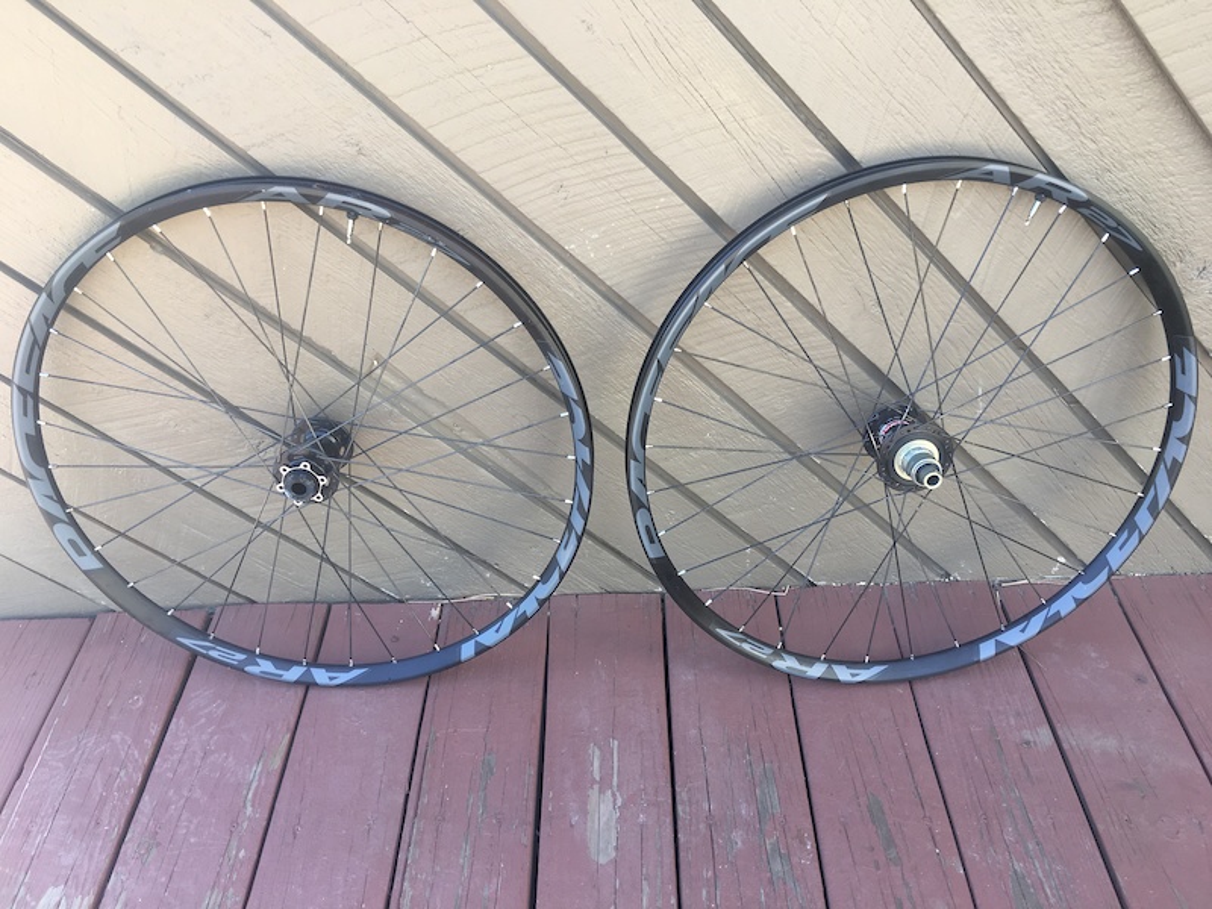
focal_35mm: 29
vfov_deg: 48.2
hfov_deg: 61.7
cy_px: 454
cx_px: 606
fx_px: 1015
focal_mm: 4.15
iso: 25
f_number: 2.2
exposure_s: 1/60
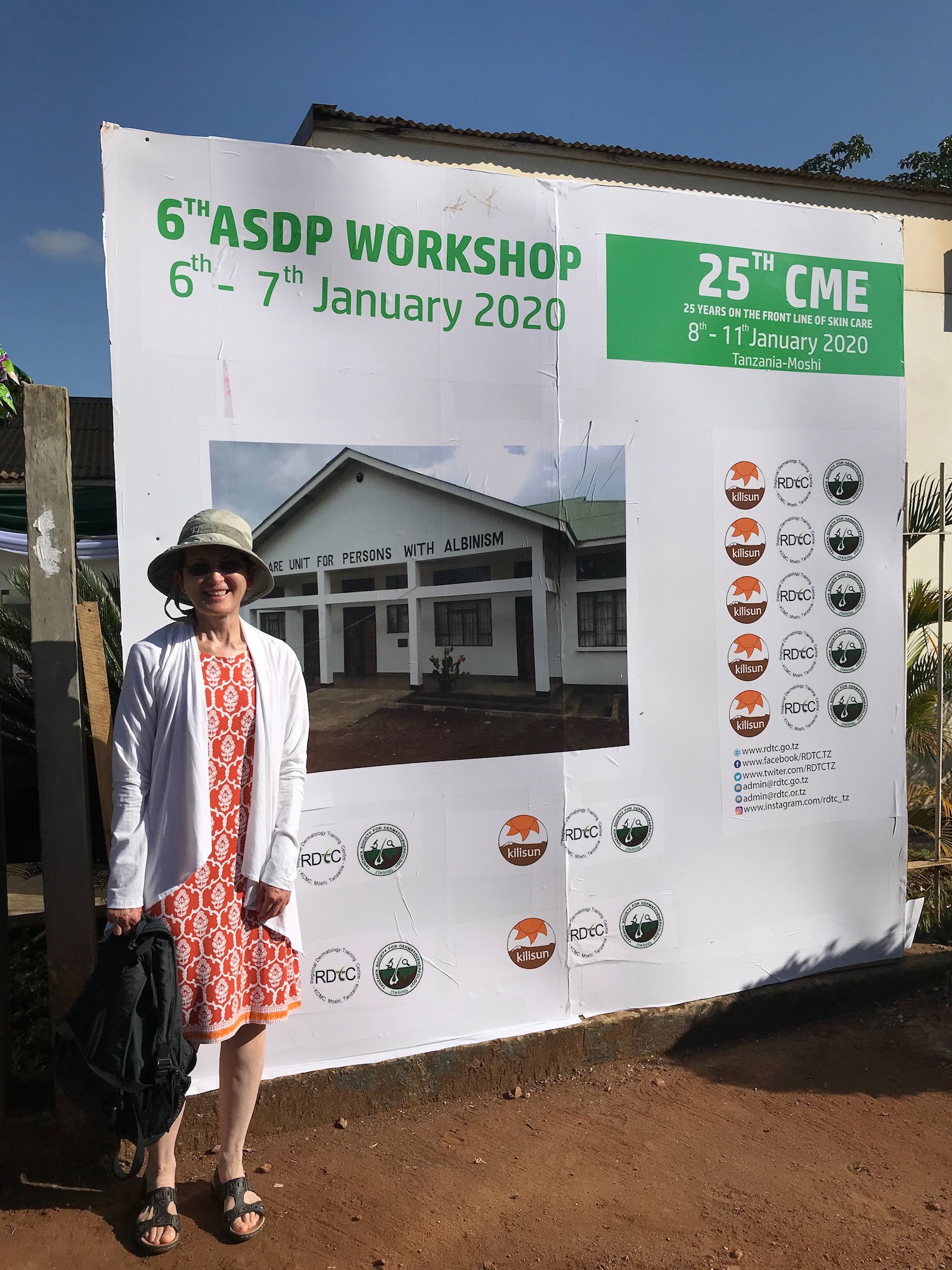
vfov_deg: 63.4
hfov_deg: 49.7
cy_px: 635
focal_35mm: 28
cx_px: 476
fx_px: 1027
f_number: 1.8
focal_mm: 3.99
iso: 20
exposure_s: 1/5988
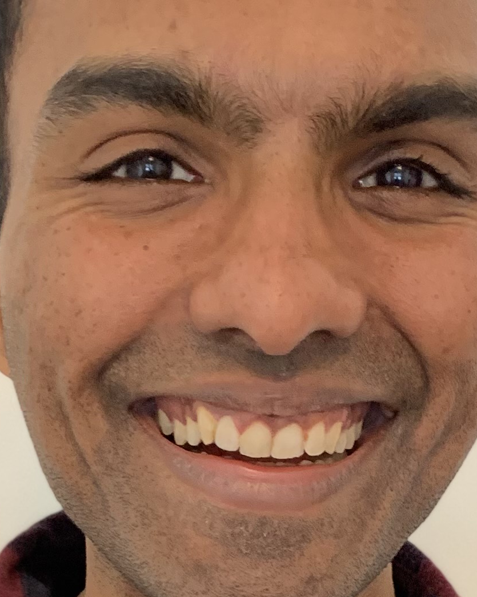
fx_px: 1730
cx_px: 207
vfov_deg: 18.7
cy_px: 686
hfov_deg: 15.7
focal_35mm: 98
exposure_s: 1/60
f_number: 1.8
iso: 250
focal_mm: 4.25
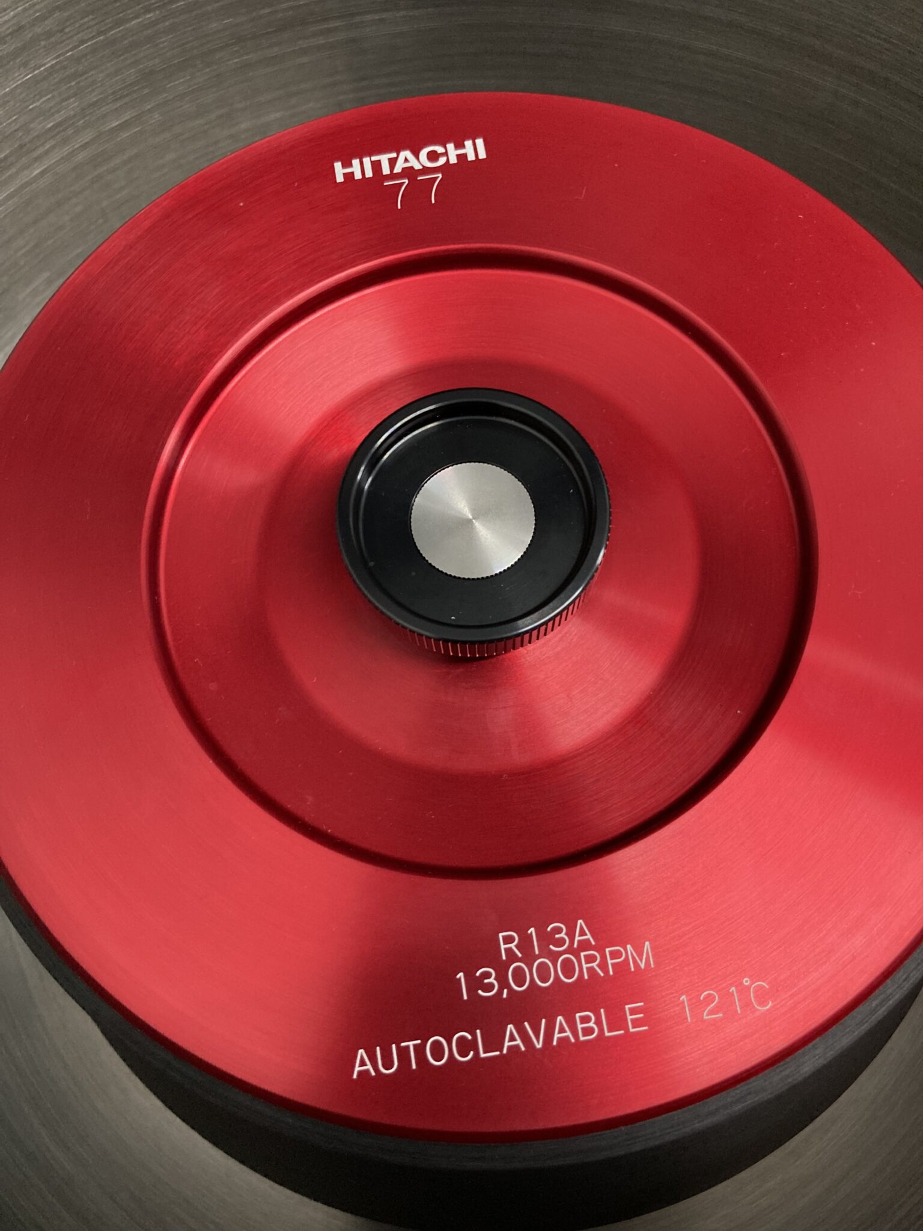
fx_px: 995
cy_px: 616
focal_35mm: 28
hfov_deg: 49.7
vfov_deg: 63.4
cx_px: 462
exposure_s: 1/53
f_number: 1.8
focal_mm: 3.99
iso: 320
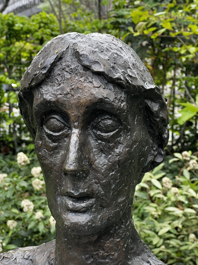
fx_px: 587
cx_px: 99
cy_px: 132
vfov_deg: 25.3
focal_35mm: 77
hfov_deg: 19.1
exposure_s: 1/99
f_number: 2.8
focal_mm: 9
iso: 125
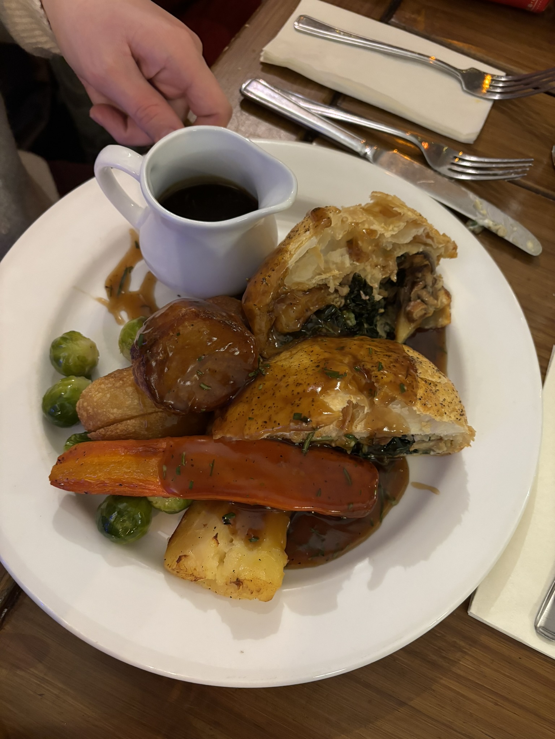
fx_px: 556
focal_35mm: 26
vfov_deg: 67.3
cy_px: 370
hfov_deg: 53.1
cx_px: 278
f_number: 1.6
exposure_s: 1/25
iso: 500
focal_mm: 5.96
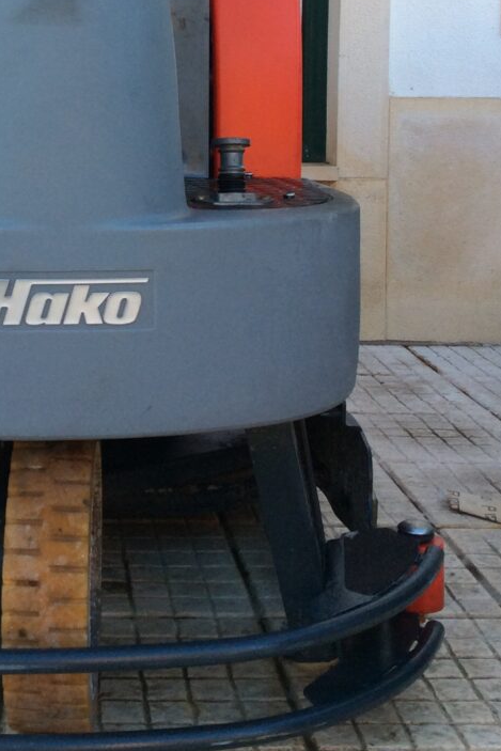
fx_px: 1294
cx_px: 41
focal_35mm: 62
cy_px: 110
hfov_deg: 21.4
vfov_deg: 31.2
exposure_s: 1/109
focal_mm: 3.3
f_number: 2.4
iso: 32
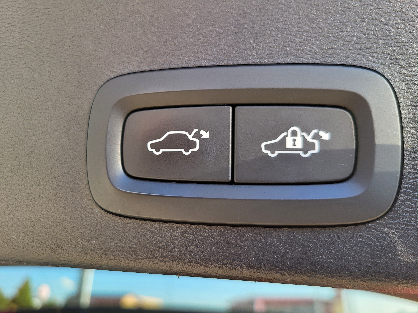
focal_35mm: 26
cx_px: 209
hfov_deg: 67.3
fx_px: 314
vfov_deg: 53.1
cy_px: 156
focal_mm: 5.4
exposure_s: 1/120
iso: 40
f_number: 1.8
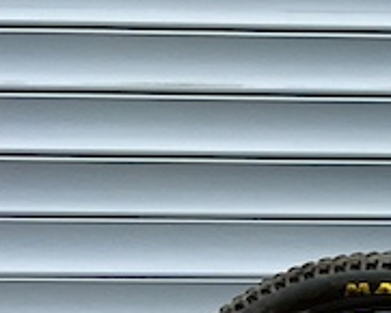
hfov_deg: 13.9
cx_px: 836
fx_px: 1297
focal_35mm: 112
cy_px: 309
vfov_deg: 13.6
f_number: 1.5
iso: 125
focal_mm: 5.7
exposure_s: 1/119
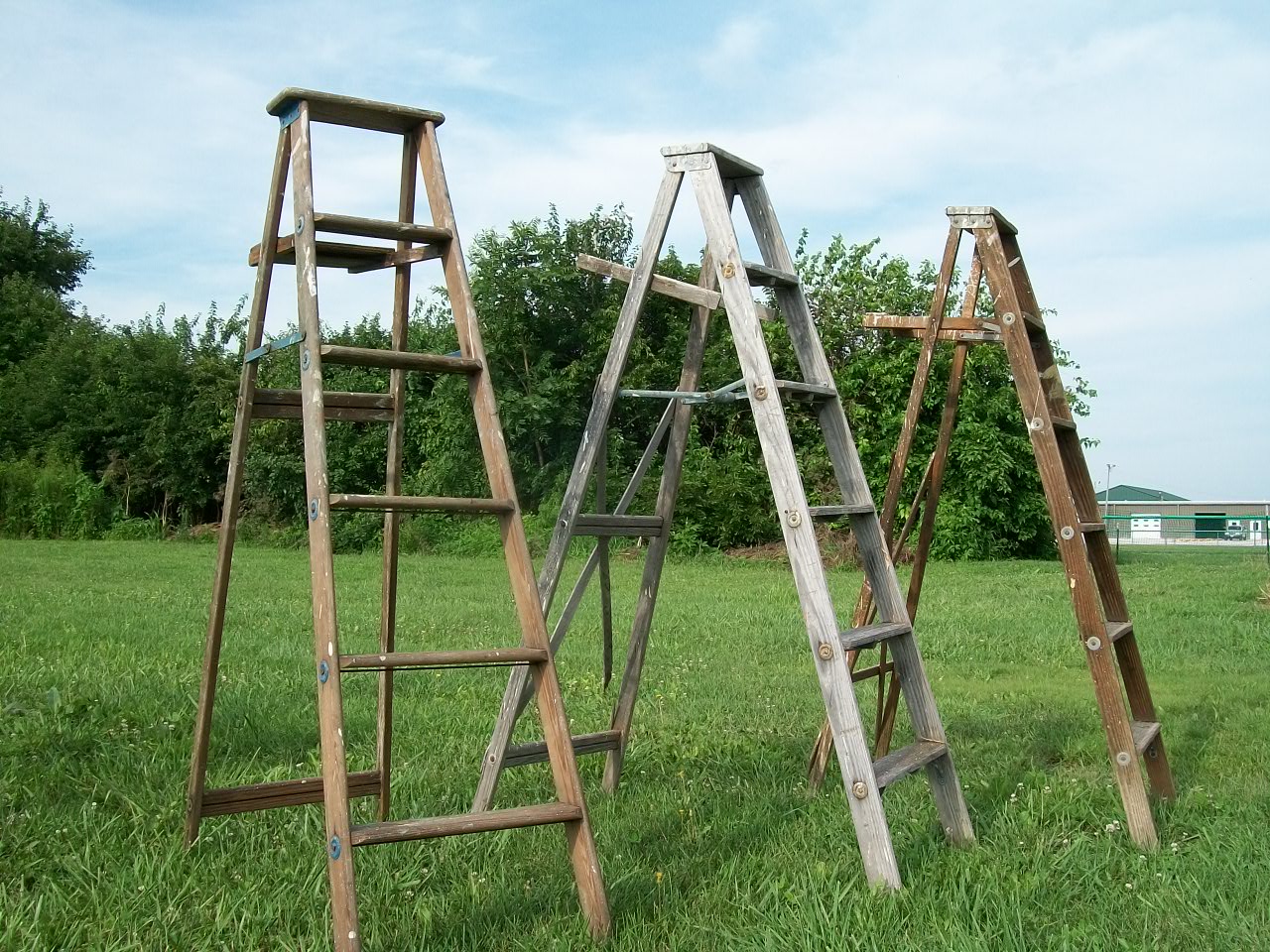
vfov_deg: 39.7
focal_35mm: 36
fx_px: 1321
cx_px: 635
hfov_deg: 51.4
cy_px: 476
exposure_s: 1/320
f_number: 4.8
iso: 80
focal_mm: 6
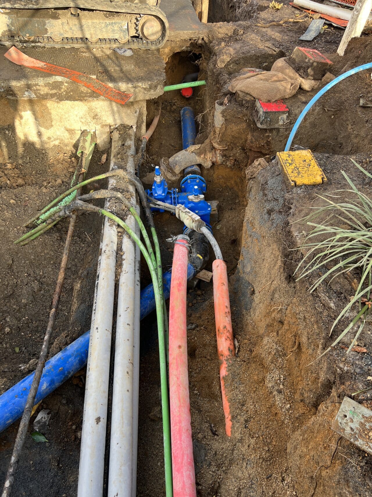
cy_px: 248
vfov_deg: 67.3
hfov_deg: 53.1
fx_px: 373
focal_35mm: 26
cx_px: 186
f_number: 1.5
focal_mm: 5.7
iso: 40
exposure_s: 1/279
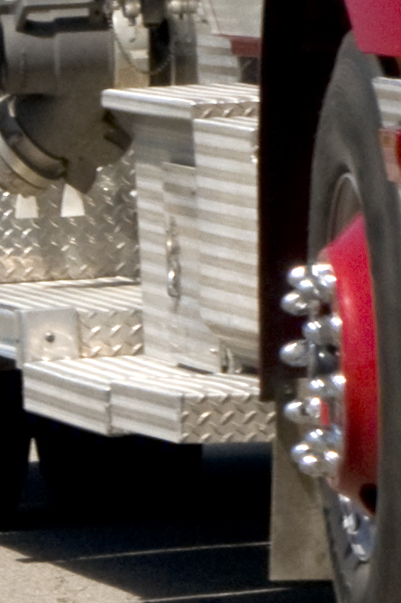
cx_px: -797
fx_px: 15280
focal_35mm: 912
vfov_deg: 2.3
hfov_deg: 1.5
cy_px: 1230
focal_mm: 95
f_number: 18
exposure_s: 1/250
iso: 160
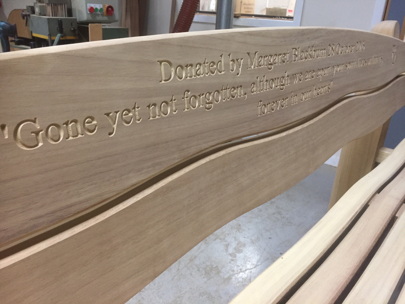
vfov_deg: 48.2
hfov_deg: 61.7
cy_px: 152
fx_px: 339
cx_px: 202
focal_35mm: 29
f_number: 2.2
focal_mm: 4.15
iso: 200
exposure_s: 1/33
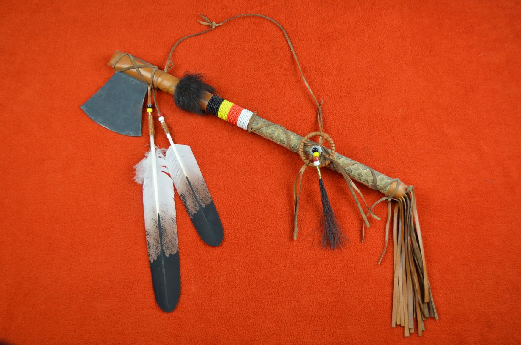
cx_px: 260
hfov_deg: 49.6
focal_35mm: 39
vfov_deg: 34.1
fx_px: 563
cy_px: 172
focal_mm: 26
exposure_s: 1/60
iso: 450
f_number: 4.2
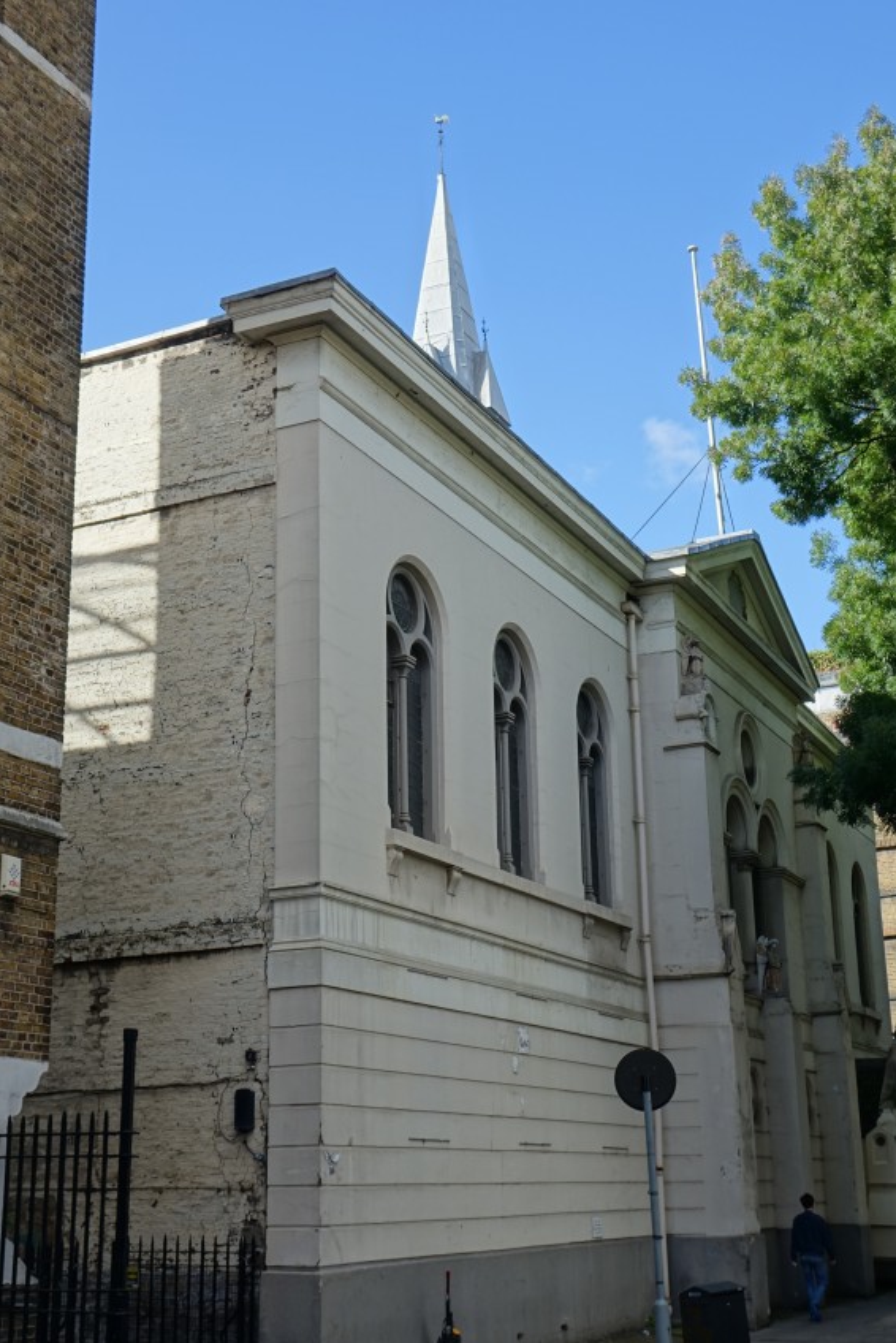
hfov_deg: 29.3
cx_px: 423
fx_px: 1716
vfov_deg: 42.7
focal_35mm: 46
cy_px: 703
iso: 125
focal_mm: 14.24
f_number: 4
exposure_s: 1/320
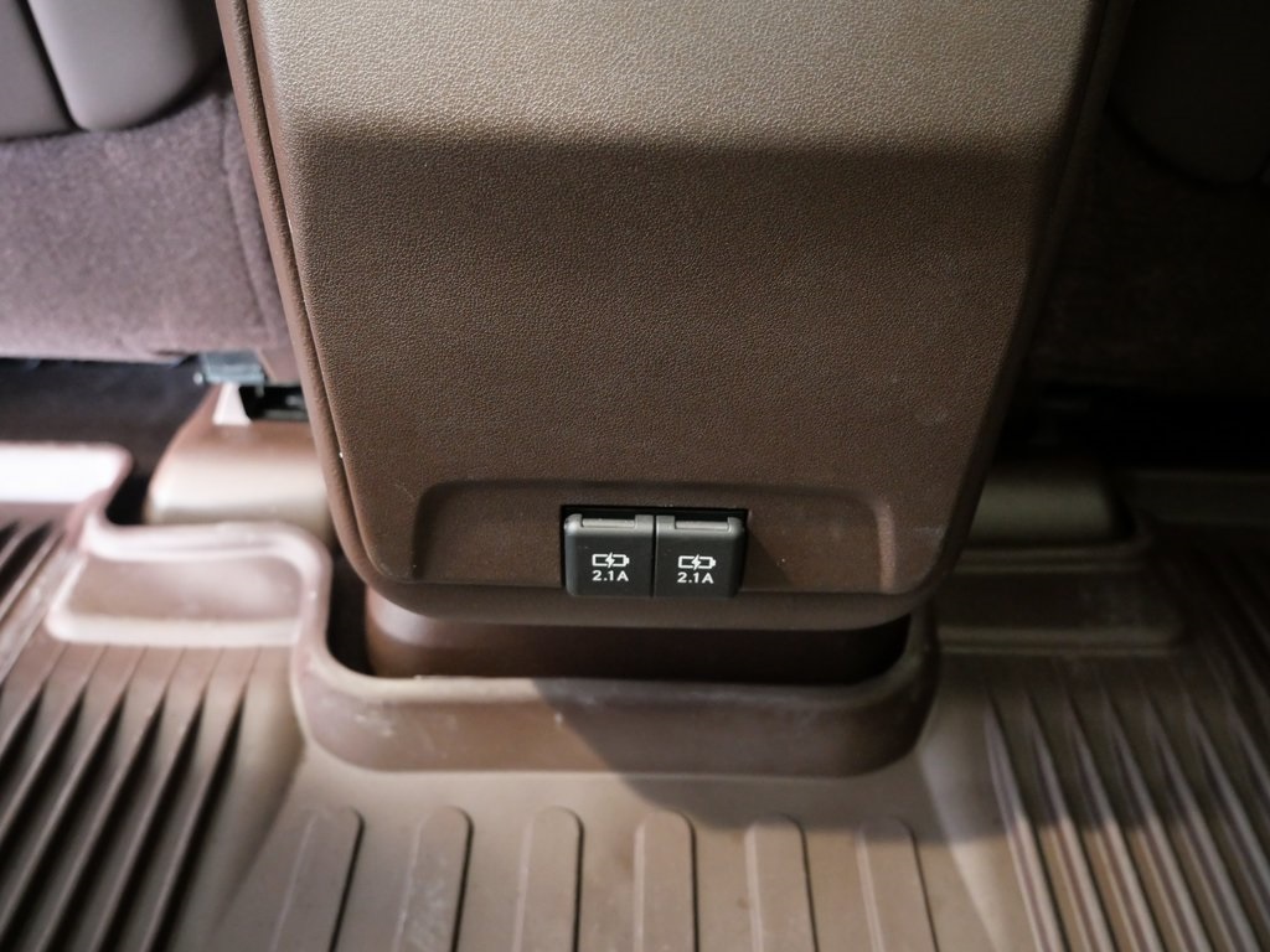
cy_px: 476
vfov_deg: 46.8
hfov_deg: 60.0
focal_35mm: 30
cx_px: 635
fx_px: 1101
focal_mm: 15
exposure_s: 1/5
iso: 3200
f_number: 3.7
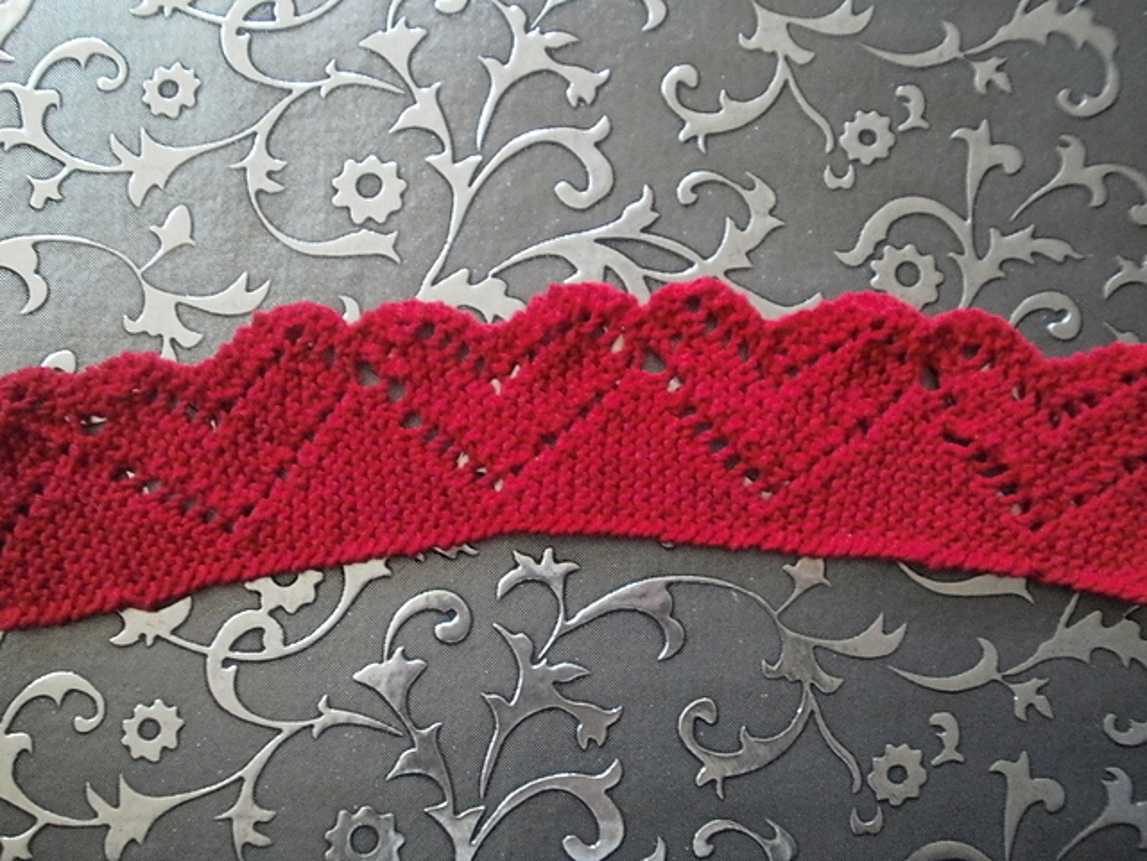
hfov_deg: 58.4
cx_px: 574
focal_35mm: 31
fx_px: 1027
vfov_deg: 45.4
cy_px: 430
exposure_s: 1/15
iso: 640
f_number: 2.9
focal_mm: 5.45
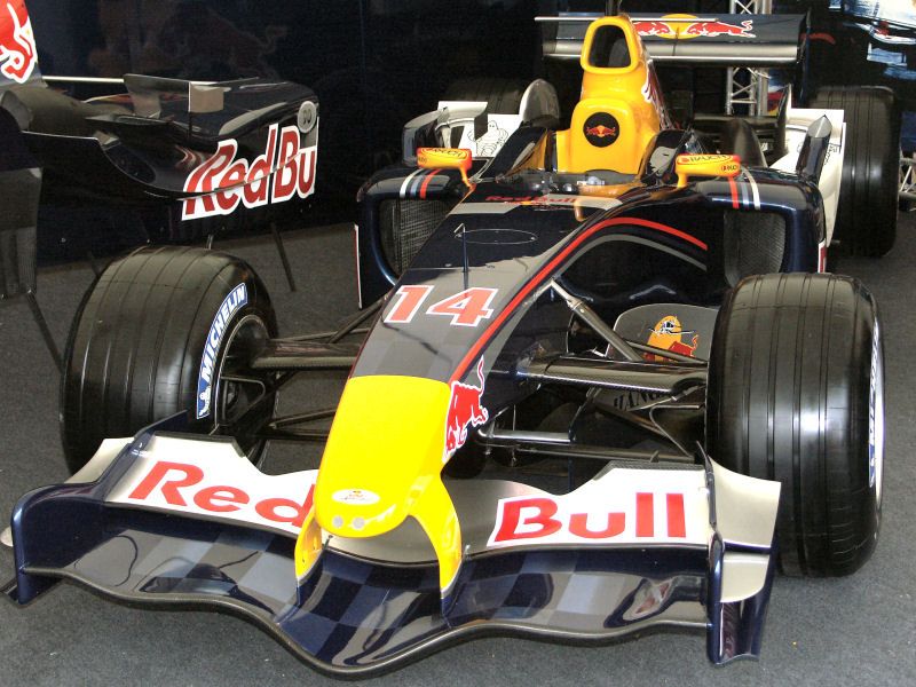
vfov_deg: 28.6
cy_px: 344
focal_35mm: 51
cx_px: 458
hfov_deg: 37.5
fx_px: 1350
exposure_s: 1/50
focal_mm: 13.16
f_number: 2.8
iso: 100
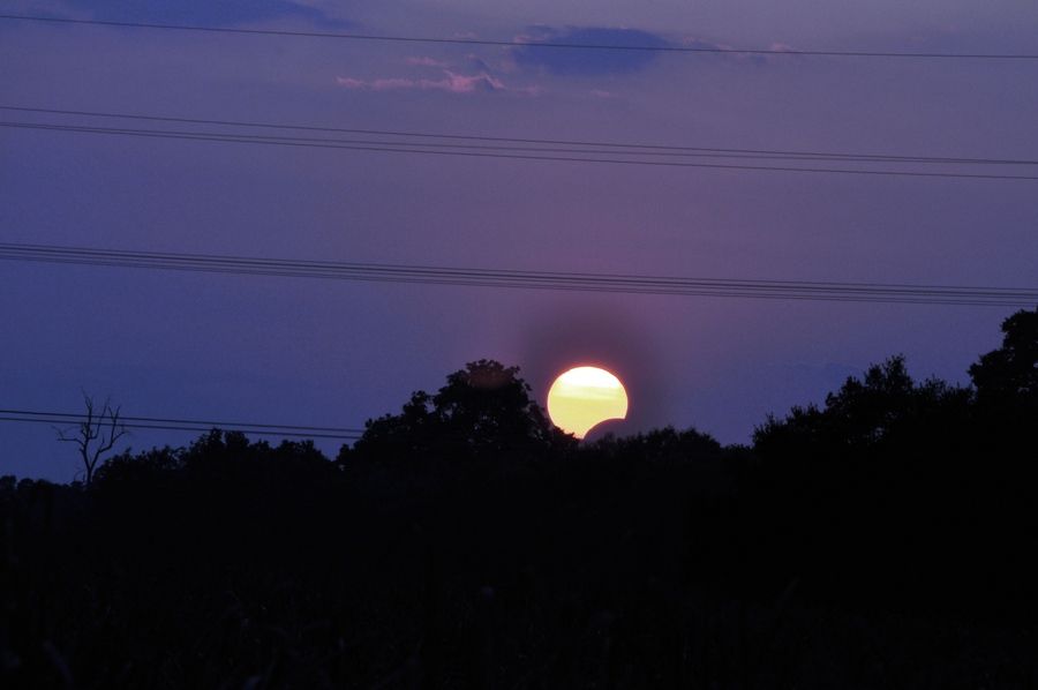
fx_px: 8640
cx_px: 519
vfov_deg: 4.6
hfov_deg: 6.9
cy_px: 345
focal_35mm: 300
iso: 200
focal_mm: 200
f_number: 14
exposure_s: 1/250
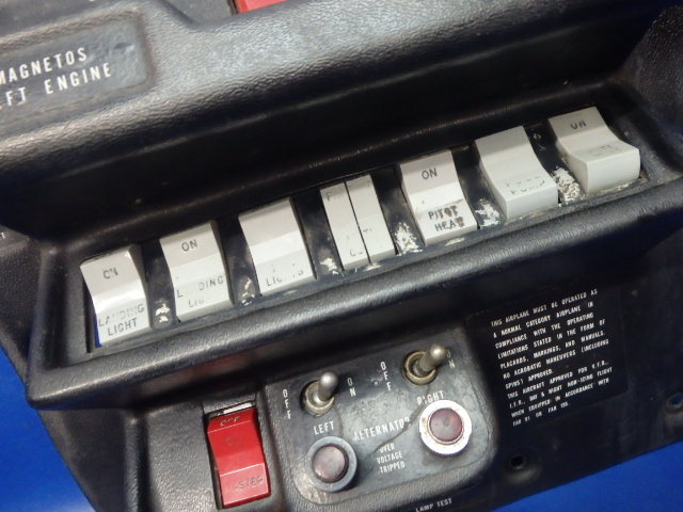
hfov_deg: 63.4
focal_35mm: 28
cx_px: 342
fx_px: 552
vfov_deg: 49.7
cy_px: 256
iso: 800
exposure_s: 1/25
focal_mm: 5
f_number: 3.9
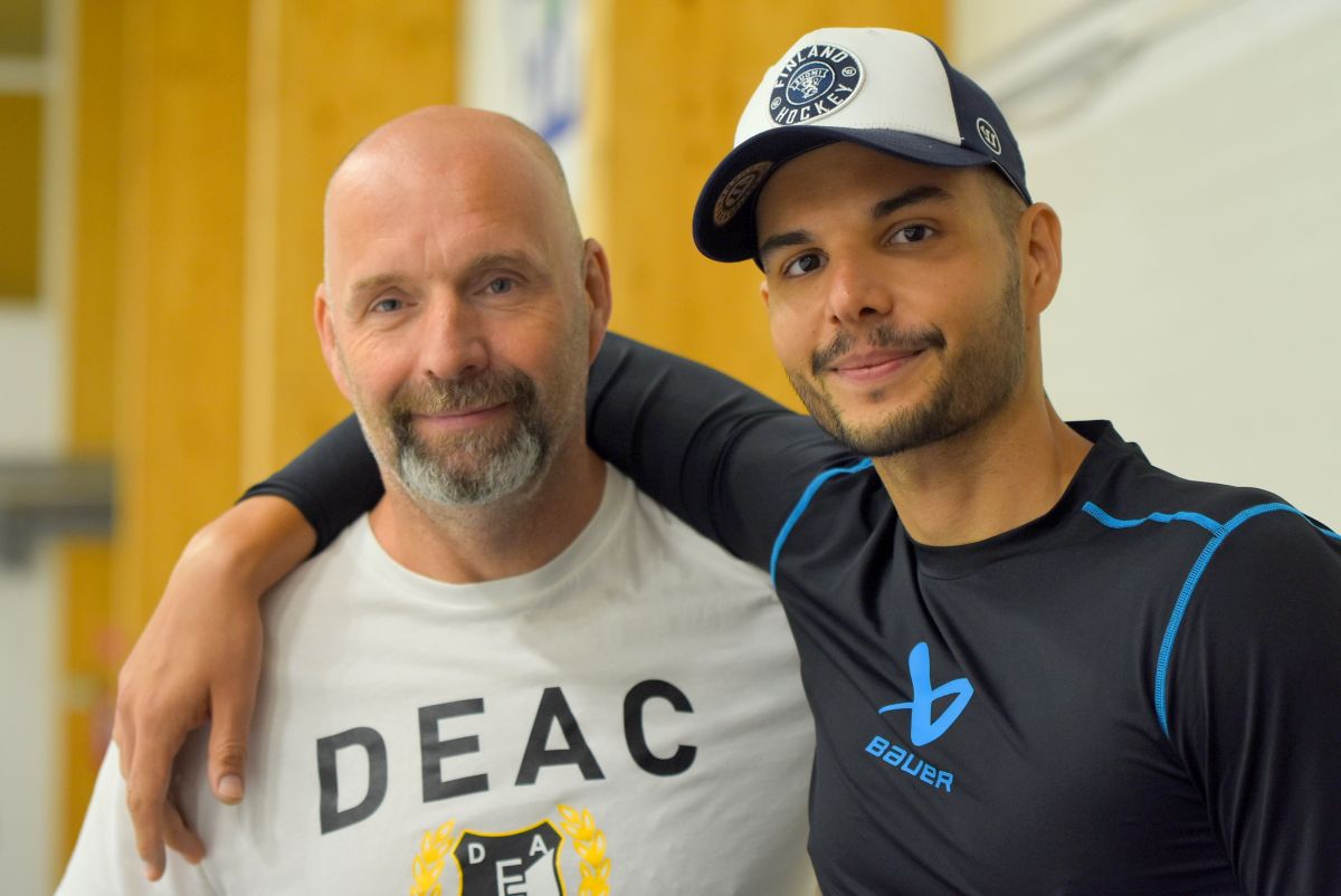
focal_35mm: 105
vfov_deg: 13.1
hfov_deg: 19.4
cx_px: 670
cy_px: 448
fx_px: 3914
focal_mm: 70
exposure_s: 1/400
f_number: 2.8
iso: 500
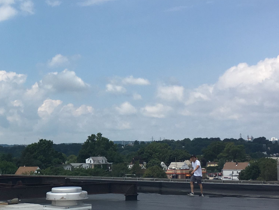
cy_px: 129
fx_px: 596
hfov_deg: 25.4
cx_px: 19
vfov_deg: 19.9
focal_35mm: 74
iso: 25
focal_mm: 4.15
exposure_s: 1/2849
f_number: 2.2
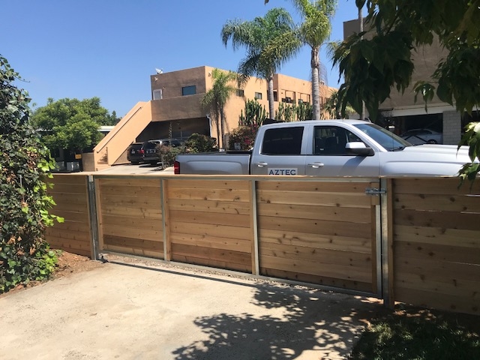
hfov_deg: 63.4
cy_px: 180
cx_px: 240
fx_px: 388
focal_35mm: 28
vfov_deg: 49.7
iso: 20
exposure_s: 1/2227
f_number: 1.8
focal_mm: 3.99
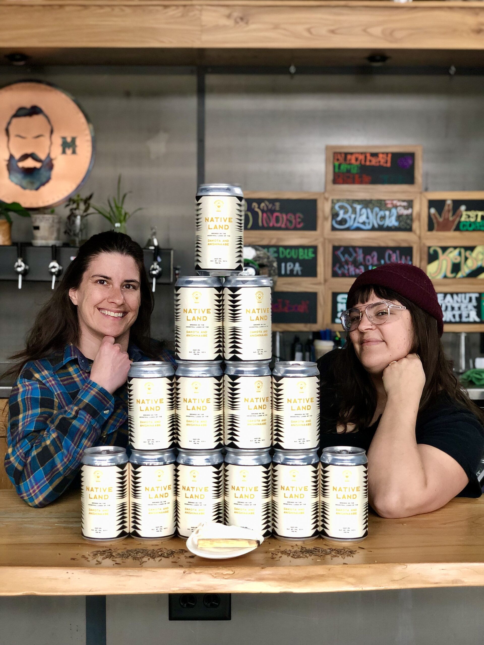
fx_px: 969
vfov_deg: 36.8
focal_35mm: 52
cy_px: 322
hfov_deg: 28.0
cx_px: 242
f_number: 2.4
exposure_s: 1/60
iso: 100
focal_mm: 6
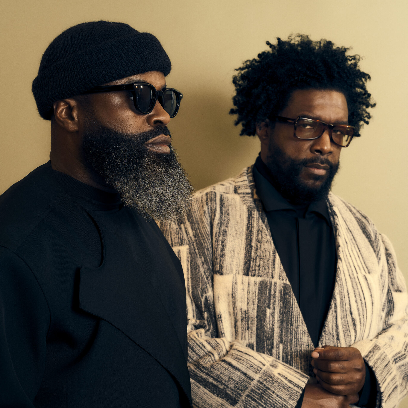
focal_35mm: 75
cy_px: 261
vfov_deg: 23.0
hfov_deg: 23.1
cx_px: 205
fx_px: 1000
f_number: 10
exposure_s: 1/125
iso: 800
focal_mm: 80
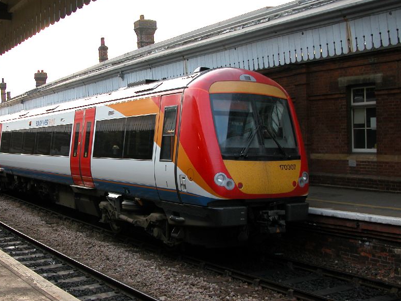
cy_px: 150
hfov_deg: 40.8
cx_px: 141
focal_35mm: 46
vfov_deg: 31.5
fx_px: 533
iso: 100
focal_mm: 8.9
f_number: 3.2
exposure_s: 1/81
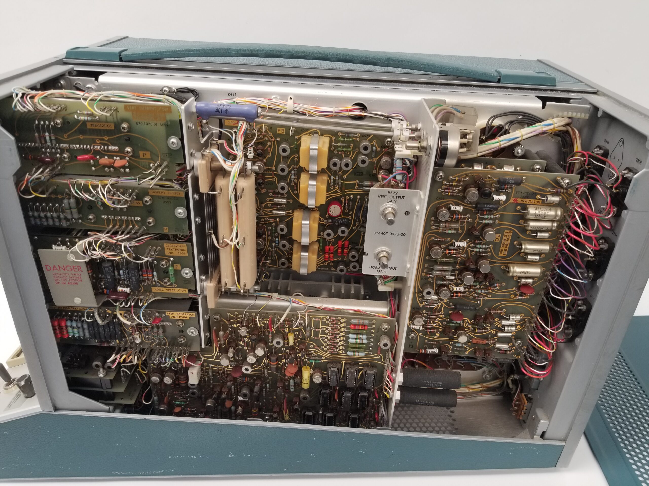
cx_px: 324
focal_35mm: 26
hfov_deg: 67.3
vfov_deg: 53.1
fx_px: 487
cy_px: 243
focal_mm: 4.25
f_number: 1.7
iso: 64
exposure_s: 1/60
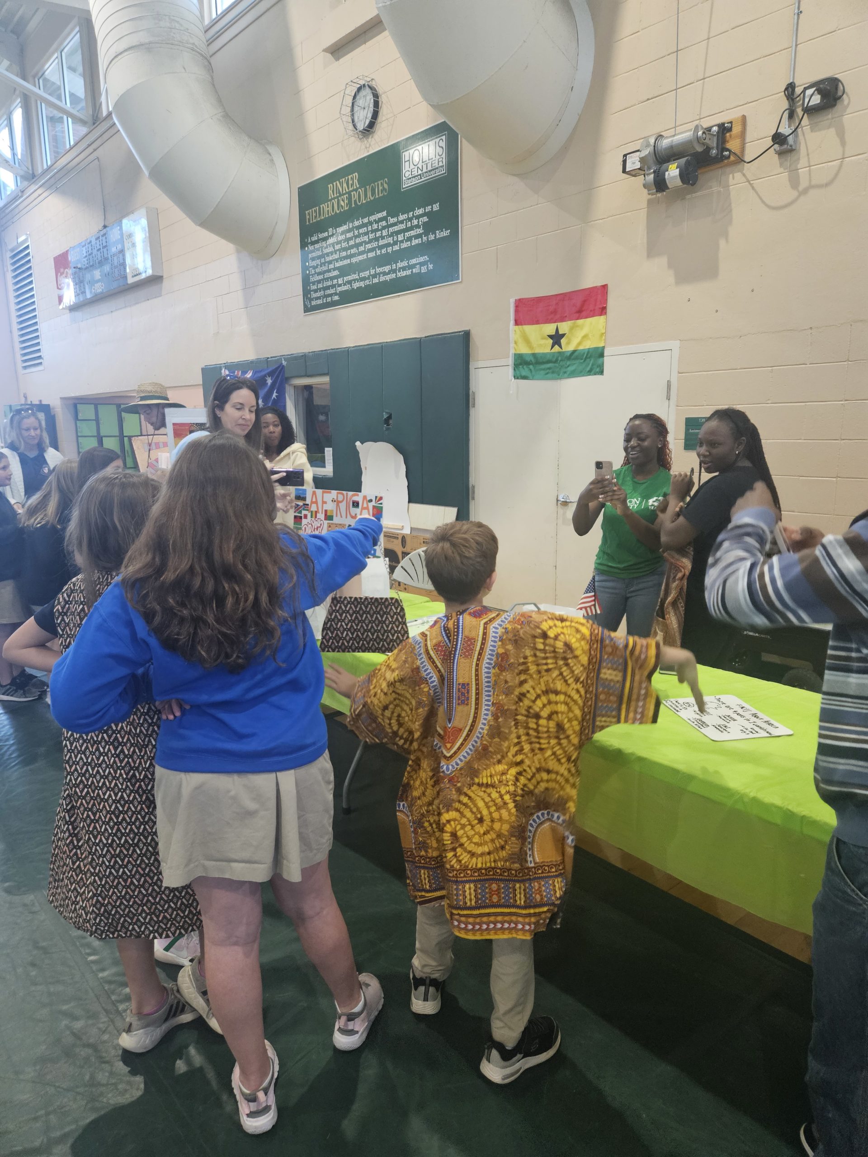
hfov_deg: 58.9
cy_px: 578
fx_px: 769
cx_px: 434
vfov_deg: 73.9
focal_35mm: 23
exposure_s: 1/120
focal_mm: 5.4
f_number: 1.8
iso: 400
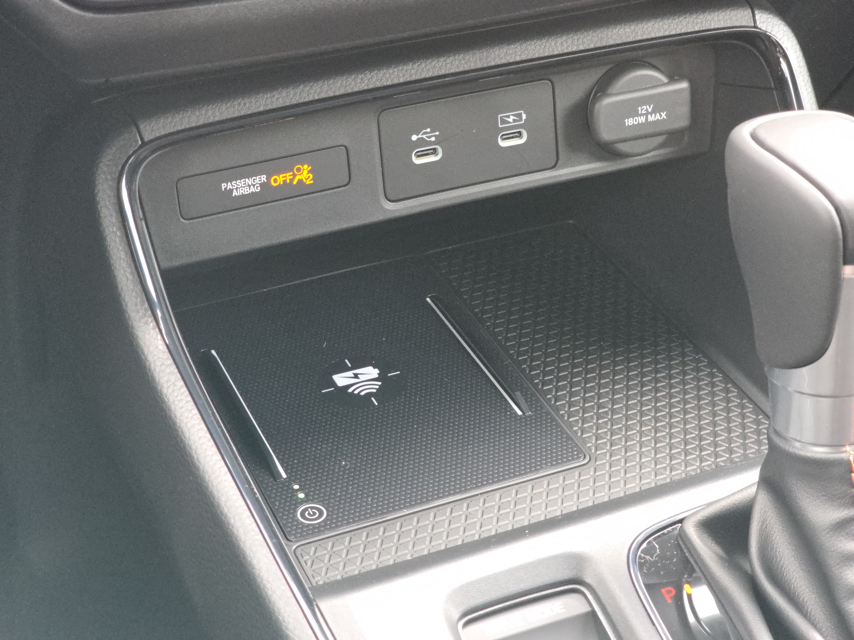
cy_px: 320
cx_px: 427
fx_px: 1702
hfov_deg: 28.2
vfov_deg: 21.3
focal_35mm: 69
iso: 320
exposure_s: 1/120
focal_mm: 7.9
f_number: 2.4
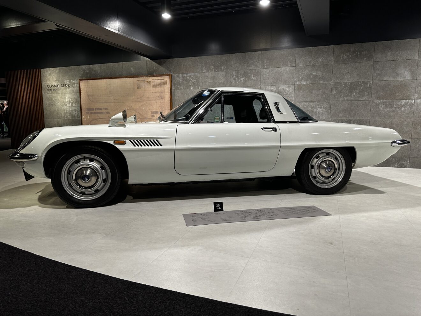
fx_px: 292
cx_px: 210
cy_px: 158
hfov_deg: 71.6
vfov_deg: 56.8
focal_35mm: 24
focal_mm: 6.86
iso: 125
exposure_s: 1/60
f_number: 1.78
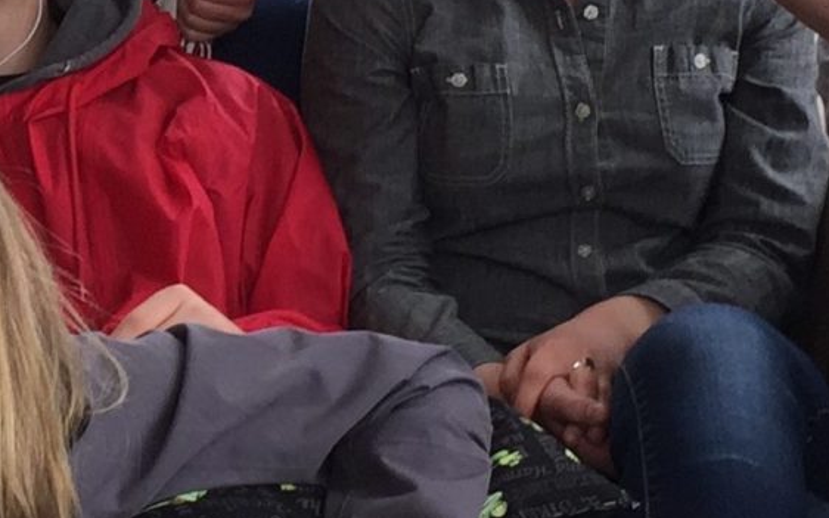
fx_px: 3162
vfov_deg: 9.3
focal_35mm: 140
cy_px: 77
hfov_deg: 14.6
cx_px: -83
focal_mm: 4.15
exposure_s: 1/120
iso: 40
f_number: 2.2
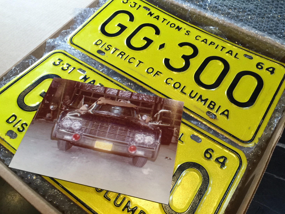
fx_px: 239
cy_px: 107
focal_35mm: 29
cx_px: 142
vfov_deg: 48.2
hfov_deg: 61.7
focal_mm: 4.15
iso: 64
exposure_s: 1/15
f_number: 2.2
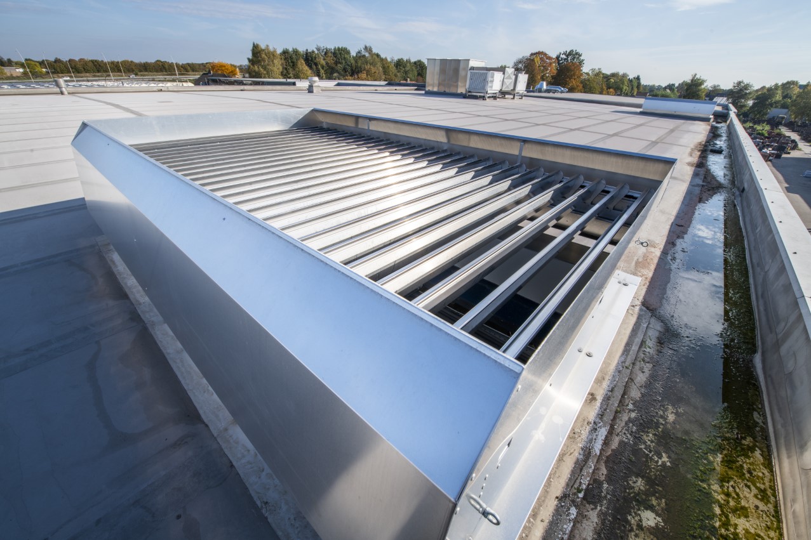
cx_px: 406
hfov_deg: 104.3
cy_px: 270
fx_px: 315
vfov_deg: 81.2
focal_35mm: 14
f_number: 14
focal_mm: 14
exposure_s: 1/160
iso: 160
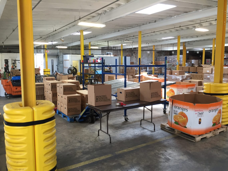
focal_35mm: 29
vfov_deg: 48.2
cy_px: 86
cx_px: 114
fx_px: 191
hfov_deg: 61.7
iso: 40
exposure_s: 1/30
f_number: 2.2
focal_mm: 4.15
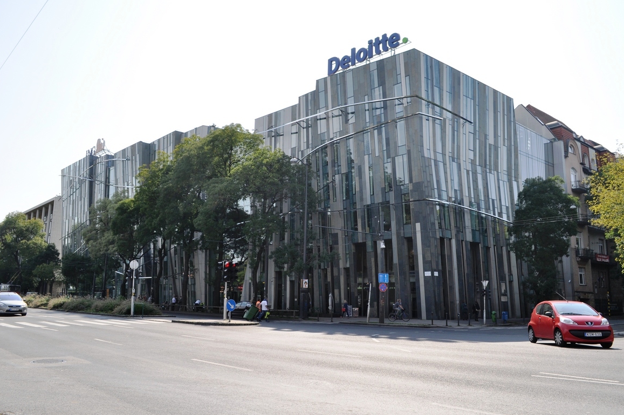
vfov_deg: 46.3
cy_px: 203
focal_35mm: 28
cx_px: 318
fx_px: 485
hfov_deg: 65.5
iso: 200
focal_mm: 18
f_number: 9
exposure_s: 1/320
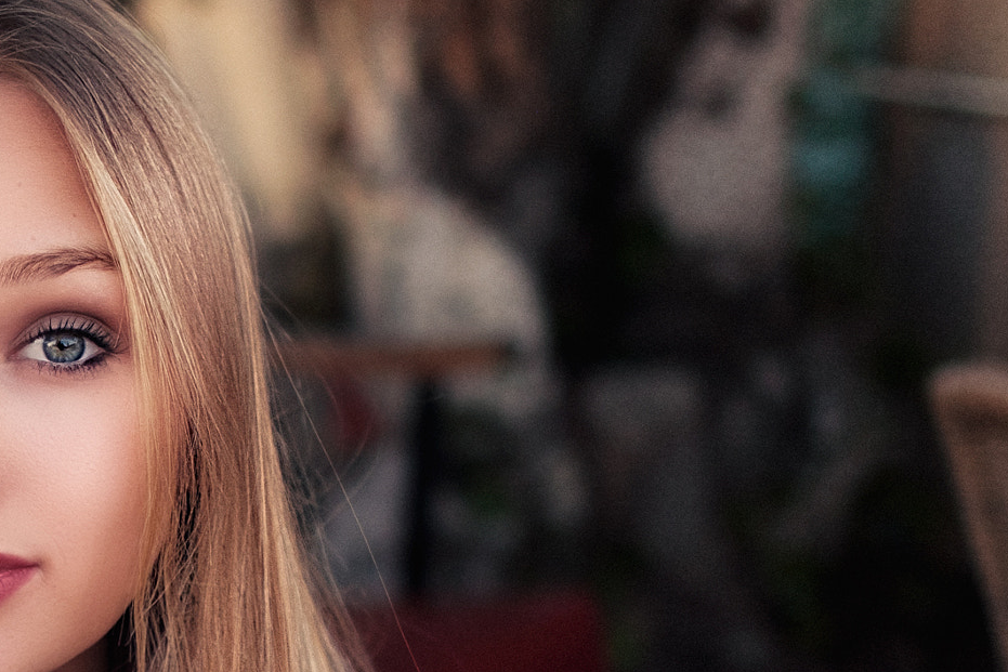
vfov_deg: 17.5
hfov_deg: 24.9
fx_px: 2156
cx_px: -34
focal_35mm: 77
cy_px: 599
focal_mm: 23
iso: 200
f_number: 1.6
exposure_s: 1/1250
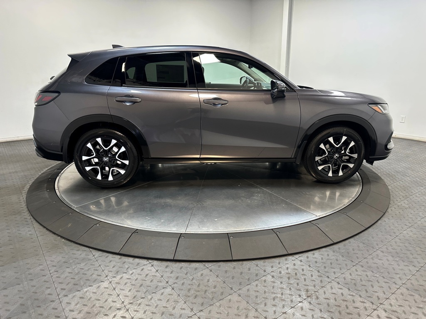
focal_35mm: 24
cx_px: 213
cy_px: 160
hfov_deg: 71.6
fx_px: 295
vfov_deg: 56.8
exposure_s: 1/60
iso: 400
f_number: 1.78
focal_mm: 6.86
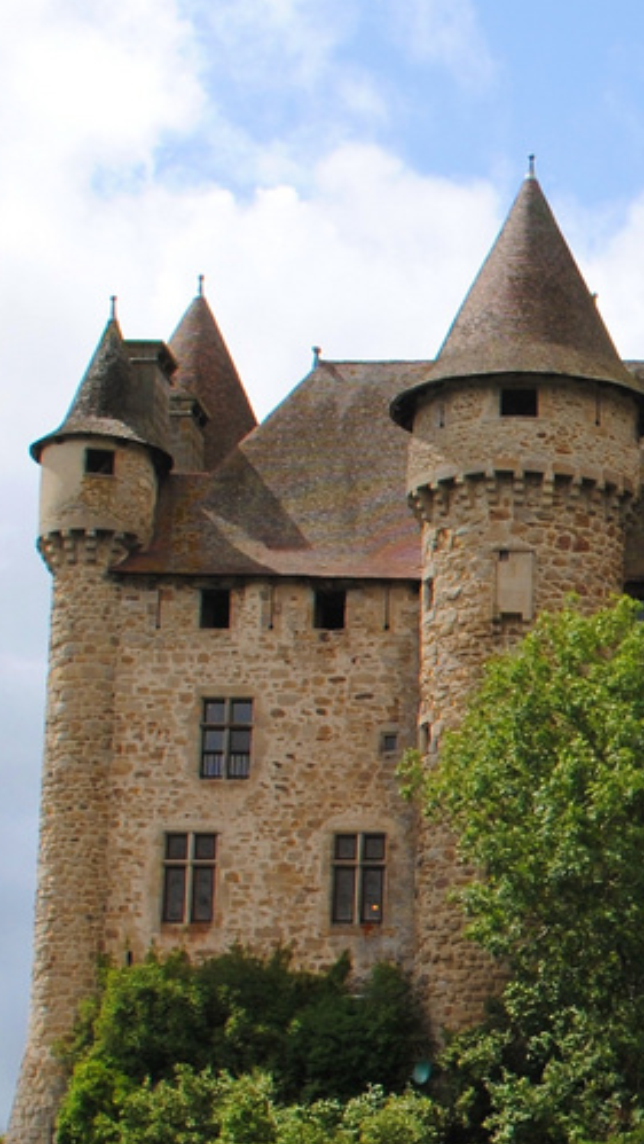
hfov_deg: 9.4
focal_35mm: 122
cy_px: 844
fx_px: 3701
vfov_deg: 17.5
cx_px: 1209
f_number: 10
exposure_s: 1/200
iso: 100
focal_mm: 24
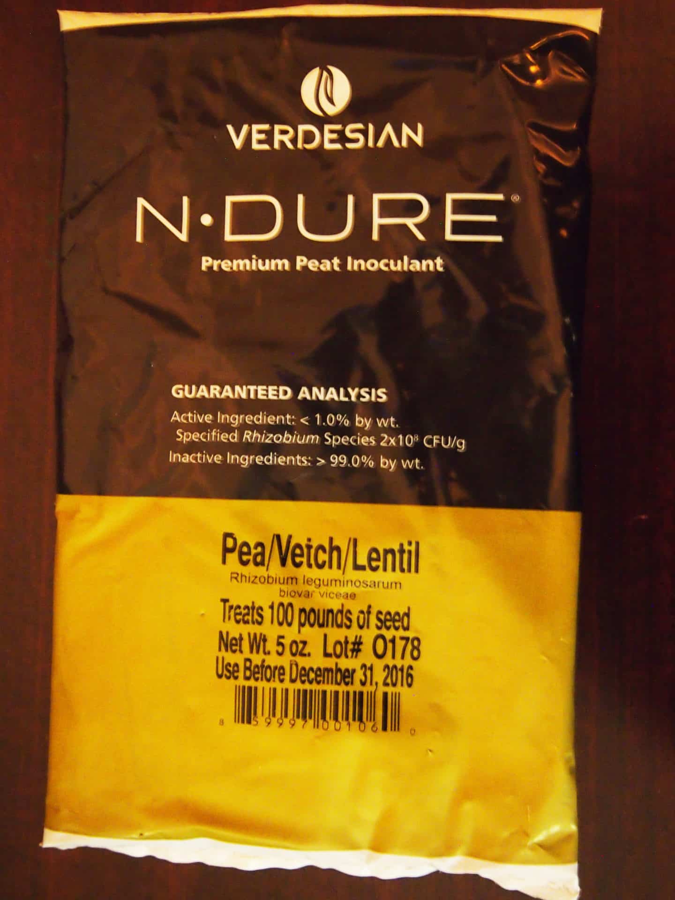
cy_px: 450
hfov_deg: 41.8
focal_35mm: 34
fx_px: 884
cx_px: 338
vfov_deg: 54.0
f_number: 3.8
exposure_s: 1/5
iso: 1600
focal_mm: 17
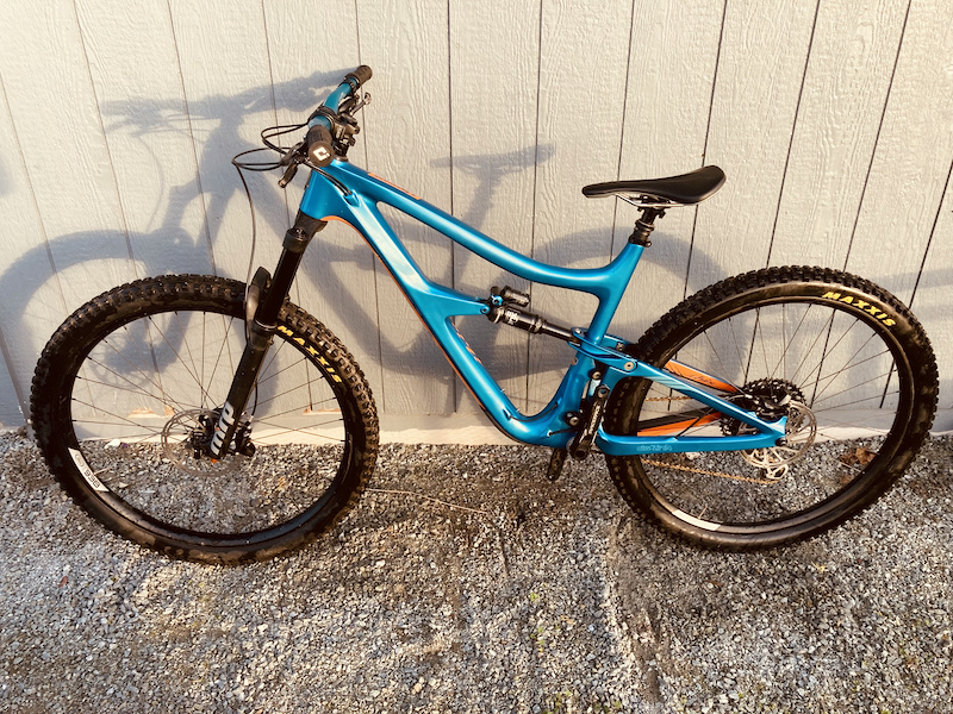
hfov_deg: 63.4
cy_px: 357
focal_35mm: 28
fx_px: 771
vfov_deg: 49.7
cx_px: 476
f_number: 1.8
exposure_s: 1/121
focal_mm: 3.99
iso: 20
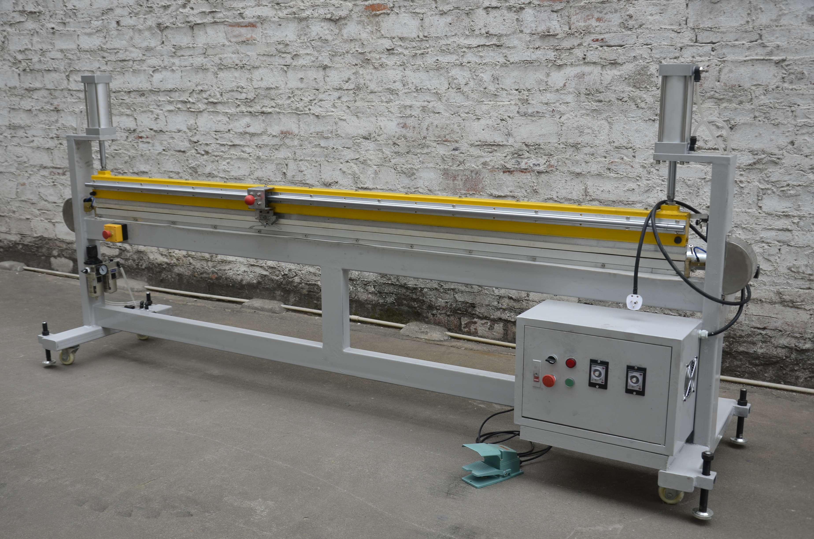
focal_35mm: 38
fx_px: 846
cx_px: 407
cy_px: 270
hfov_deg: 51.4
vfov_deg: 35.3
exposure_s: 1/125
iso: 200
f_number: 5.6
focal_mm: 25
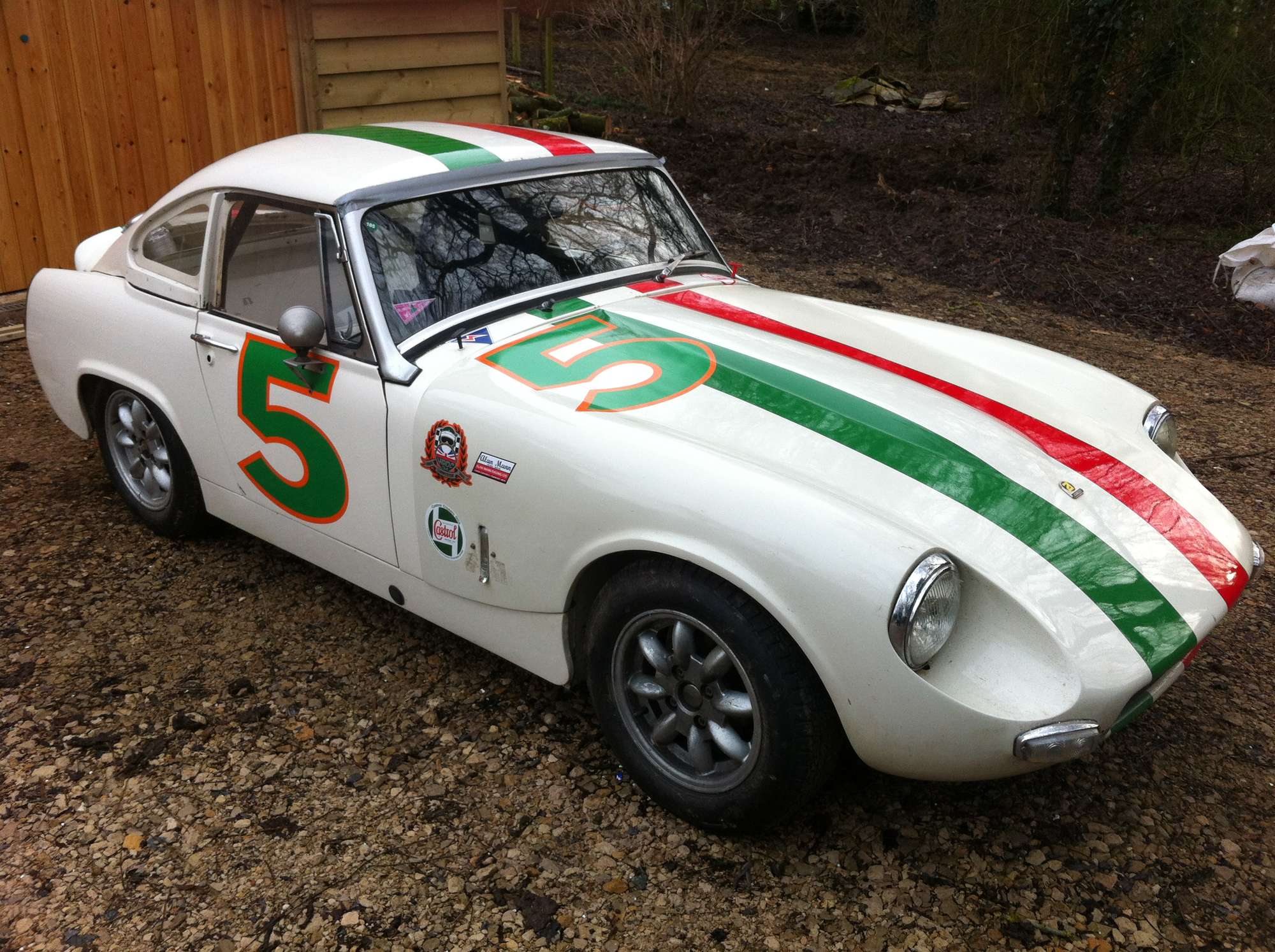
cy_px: 476
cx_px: 638
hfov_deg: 52.7
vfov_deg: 40.6
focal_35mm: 35
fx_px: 1287
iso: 80
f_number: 2.8
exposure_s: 1/120
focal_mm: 3.85
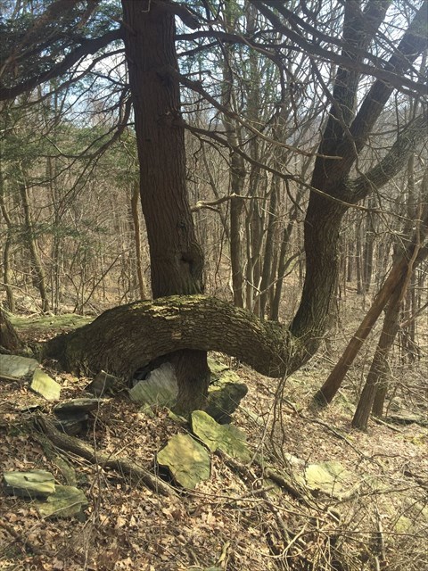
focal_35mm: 29
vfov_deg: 61.7
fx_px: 478
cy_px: 286
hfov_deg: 48.2
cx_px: 214
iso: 32
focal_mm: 4.15
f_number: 2.2
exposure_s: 1/347
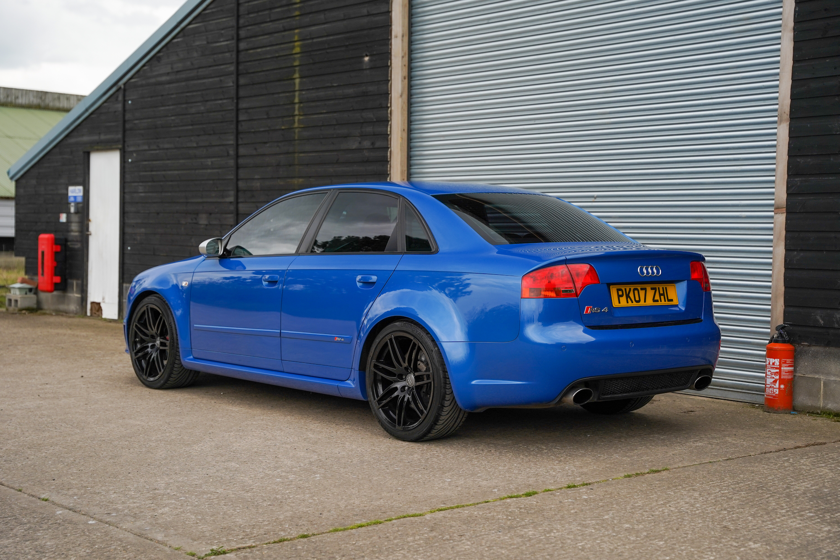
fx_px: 1267
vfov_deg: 24.9
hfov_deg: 36.7
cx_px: 420
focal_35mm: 54
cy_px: 280
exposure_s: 1/320
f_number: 4
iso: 320
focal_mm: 54.3
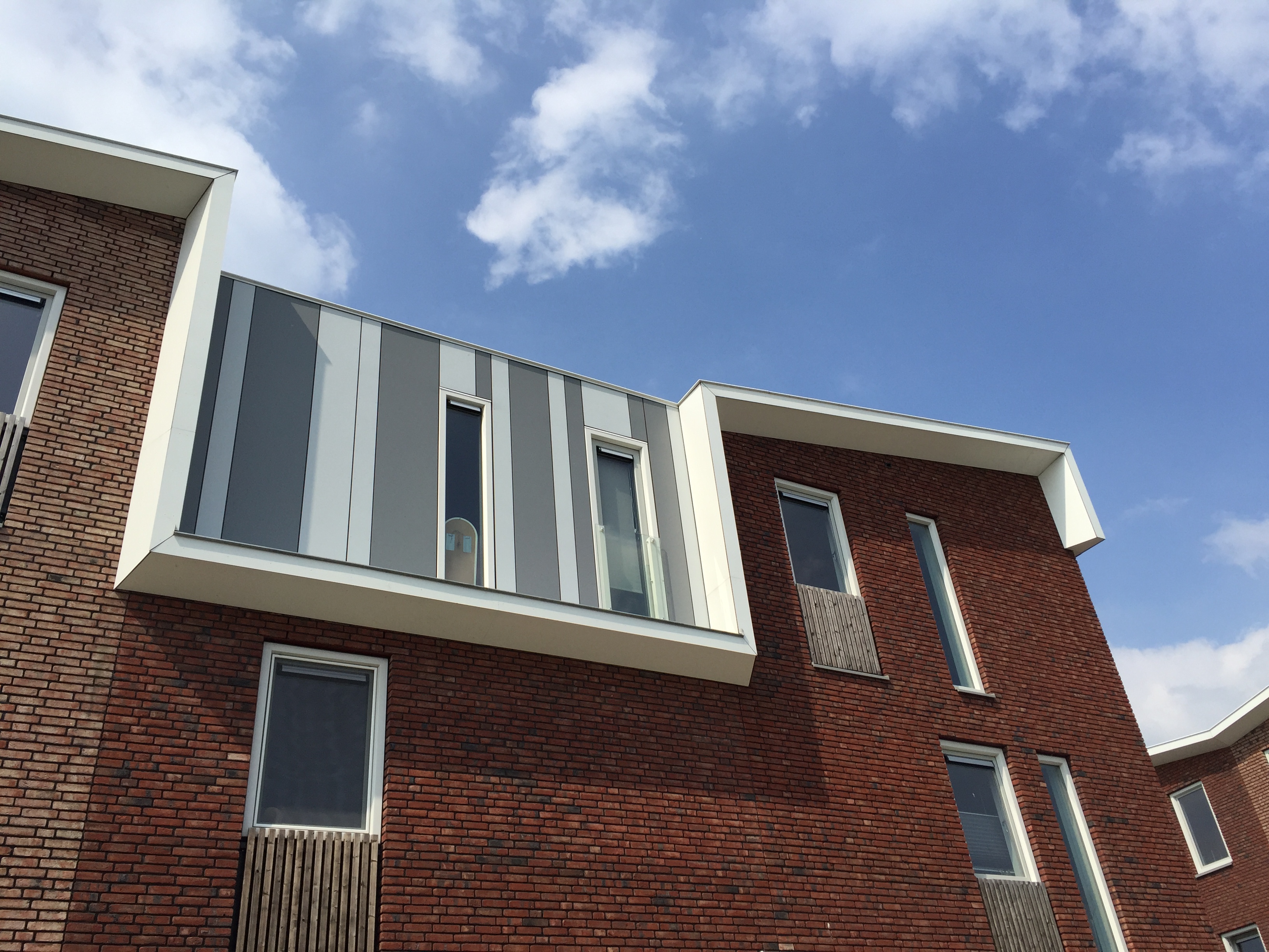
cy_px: 476
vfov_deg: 48.2
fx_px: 1063
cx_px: 634
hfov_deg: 61.7
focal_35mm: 29
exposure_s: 1/2825
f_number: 2.2
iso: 32
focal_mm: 4.15
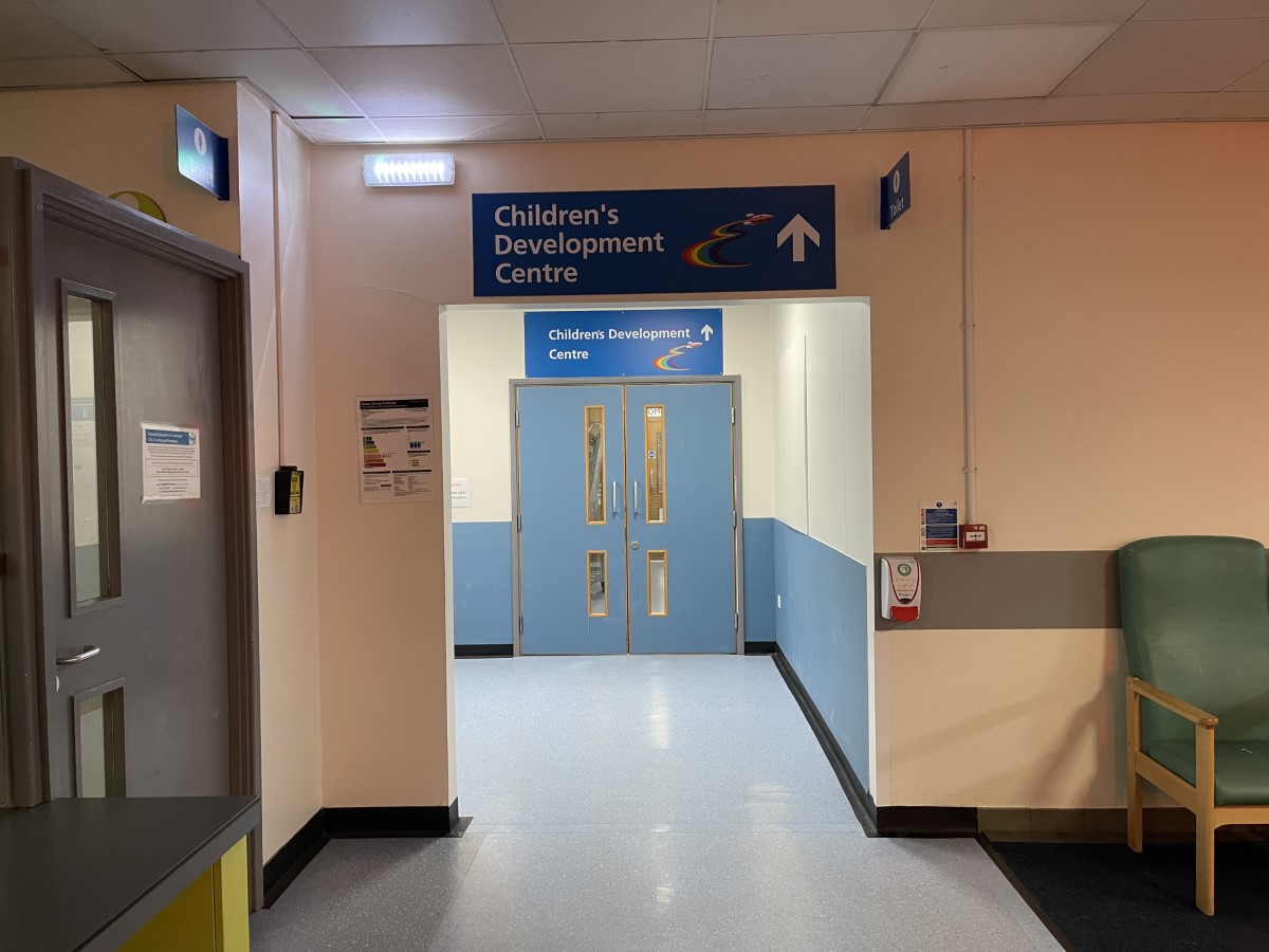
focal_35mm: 26
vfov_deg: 53.1
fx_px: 953
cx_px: 634
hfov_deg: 67.3
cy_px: 476
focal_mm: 5.1
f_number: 1.6
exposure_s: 1/50
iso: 160
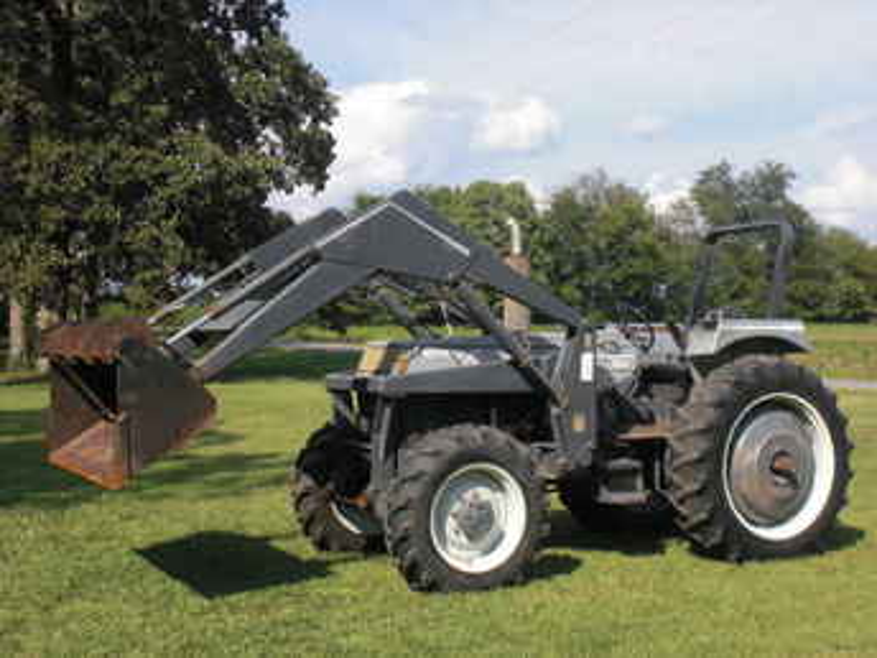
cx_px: 438
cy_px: 329
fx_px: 1292
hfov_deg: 37.5
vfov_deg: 28.6
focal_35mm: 51
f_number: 6.4
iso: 64
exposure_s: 1/320
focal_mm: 8.44
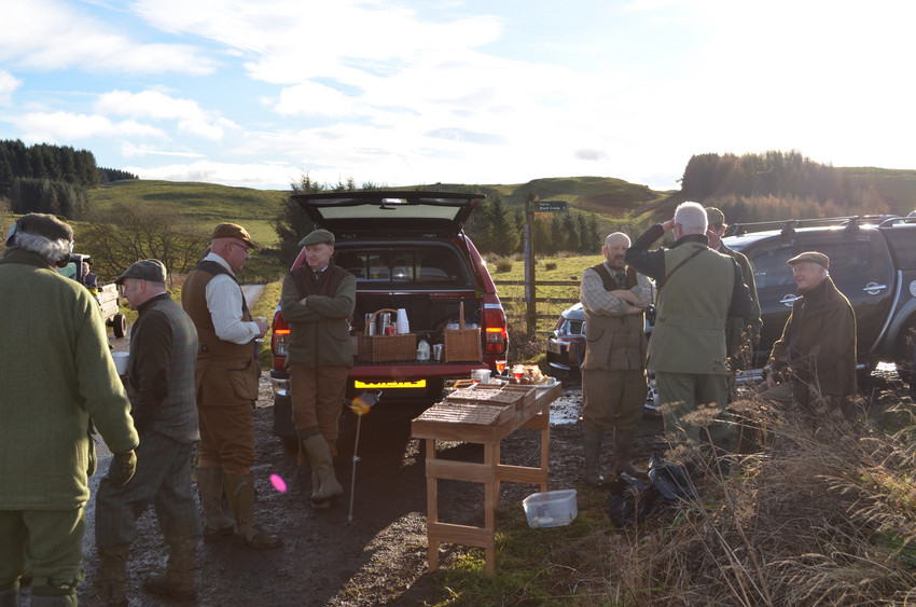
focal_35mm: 39
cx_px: 458
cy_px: 304
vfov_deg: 34.1
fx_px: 990
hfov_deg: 49.6
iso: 100
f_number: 7.1
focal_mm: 26
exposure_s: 1/200
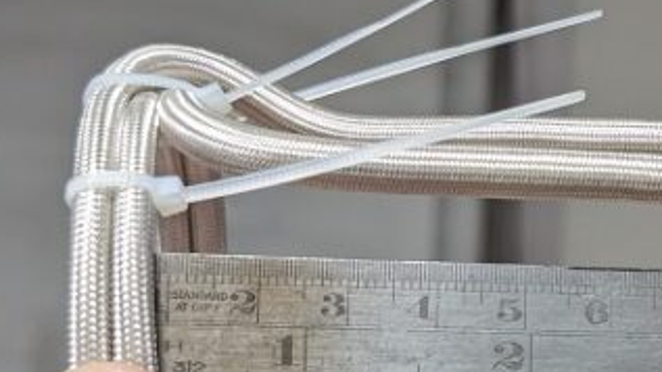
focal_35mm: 127
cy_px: 296
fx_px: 2228
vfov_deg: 9.5
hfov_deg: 16.2
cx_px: 791
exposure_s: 1/50
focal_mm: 6.81
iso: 189
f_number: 1.85
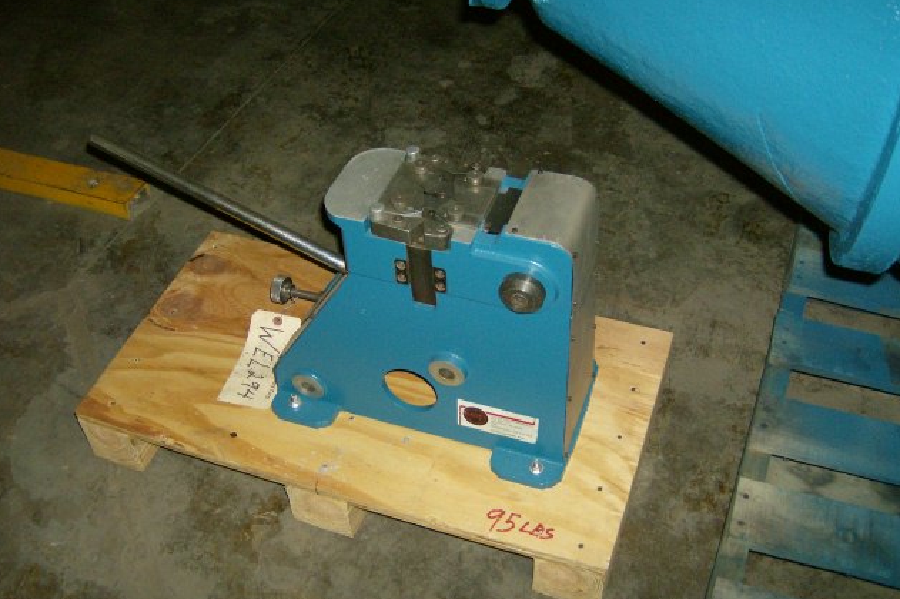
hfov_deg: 50.7
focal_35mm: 38
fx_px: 949
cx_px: 446
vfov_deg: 35.0
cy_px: 312
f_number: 2.8
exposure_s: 1/60
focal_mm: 6
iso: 200
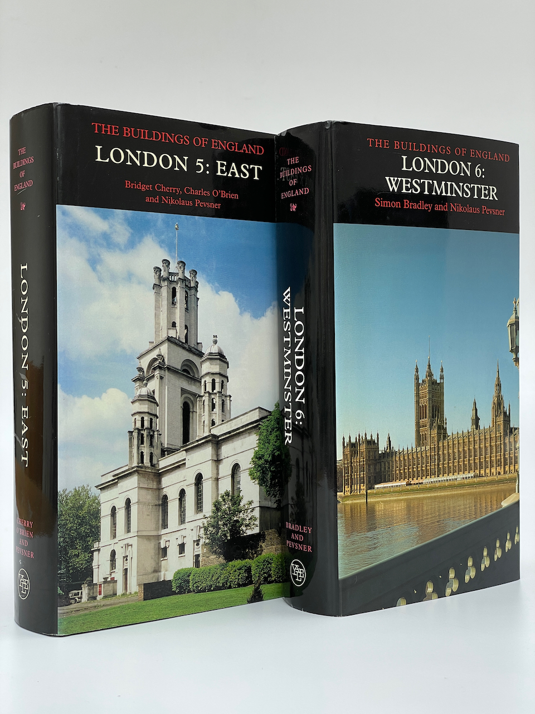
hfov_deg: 28.0
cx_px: 268
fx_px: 1072
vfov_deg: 36.8
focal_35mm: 52
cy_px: 357
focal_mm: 6
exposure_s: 1/191
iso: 25
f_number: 2
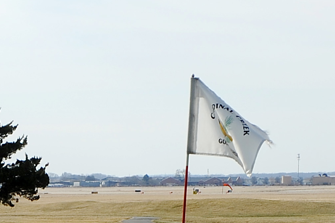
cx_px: 141
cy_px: 455
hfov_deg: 12.8
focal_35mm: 160
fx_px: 1488
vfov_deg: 8.1
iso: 200
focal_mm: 38
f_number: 8
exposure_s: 1/640
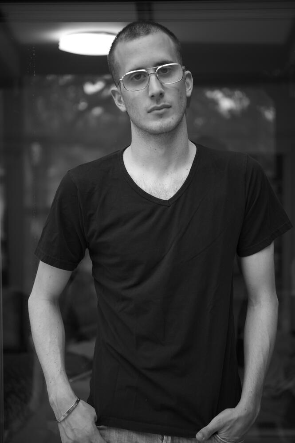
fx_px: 739
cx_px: 148
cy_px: 222
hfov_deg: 22.6
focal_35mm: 60
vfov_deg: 33.4
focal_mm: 60
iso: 250
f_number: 2.8
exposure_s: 1/80
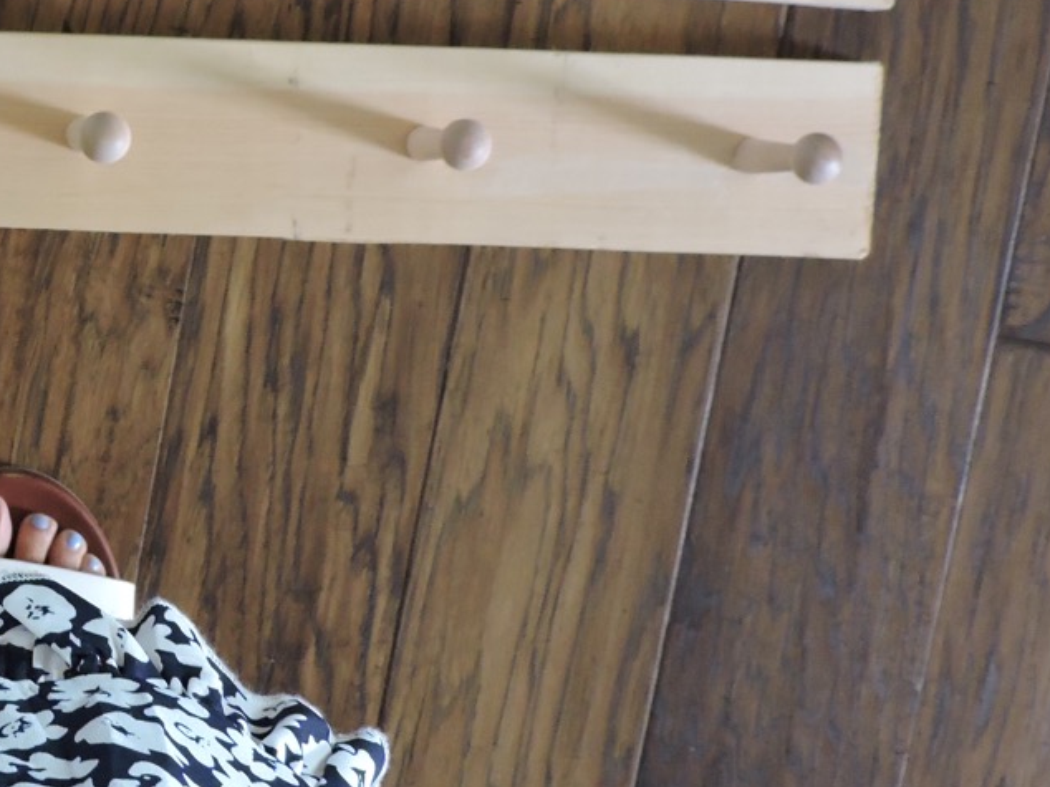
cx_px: -124
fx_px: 2274
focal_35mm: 75
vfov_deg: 19.6
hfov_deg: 24.2
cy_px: 313
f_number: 3.2
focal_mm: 5.9
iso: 400
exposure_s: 1/25
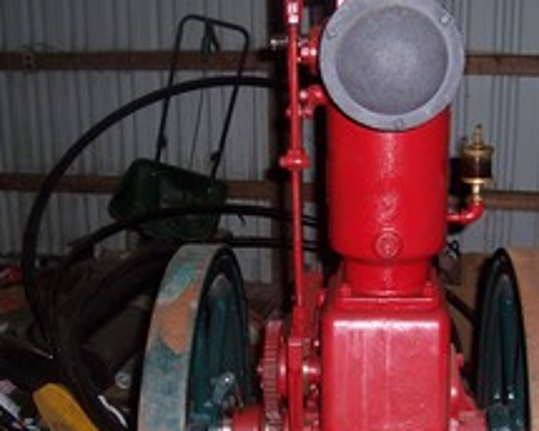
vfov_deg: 28.5
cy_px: 261
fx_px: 845
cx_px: 353
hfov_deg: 35.1
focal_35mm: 53
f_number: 2.7
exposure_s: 1/60
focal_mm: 5.6
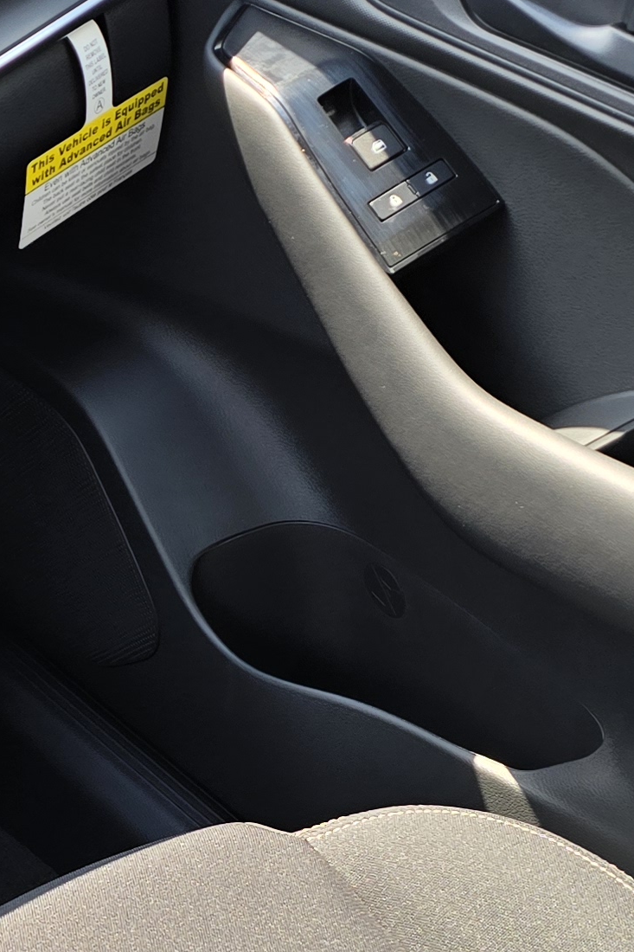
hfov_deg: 14.9
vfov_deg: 23.0
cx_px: -240
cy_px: 772
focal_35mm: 87
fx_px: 2299
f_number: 1.7
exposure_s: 1/180
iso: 25
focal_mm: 6.3
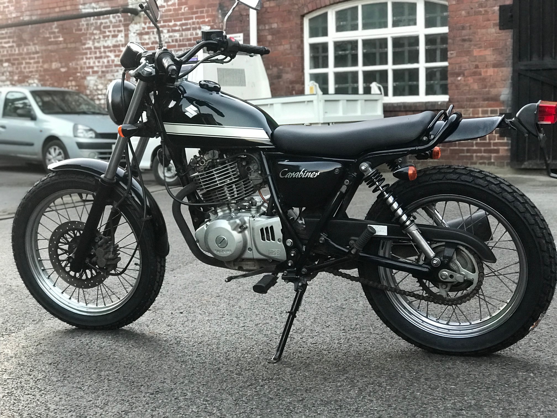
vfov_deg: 25.7
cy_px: 209
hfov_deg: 33.8
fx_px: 917
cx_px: 278
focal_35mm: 57
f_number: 2.8
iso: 200
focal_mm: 6.6
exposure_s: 1/50
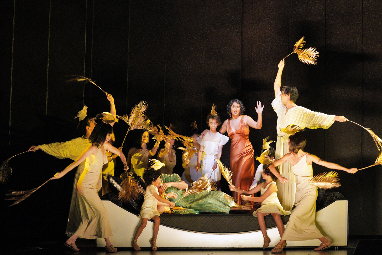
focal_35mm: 77
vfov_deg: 17.7
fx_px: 817
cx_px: 205
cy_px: 123
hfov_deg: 26.3
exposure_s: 1/250
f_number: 4
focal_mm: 70
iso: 5000
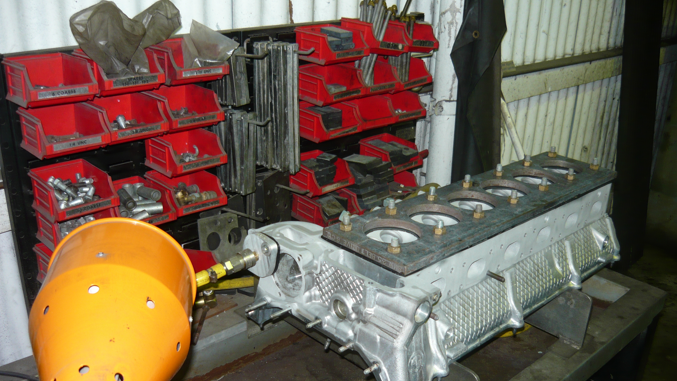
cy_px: 247
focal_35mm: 36
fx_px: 646
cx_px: 338
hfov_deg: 55.3
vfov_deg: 32.6
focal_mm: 5.5
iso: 100
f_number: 2.8
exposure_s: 1/30
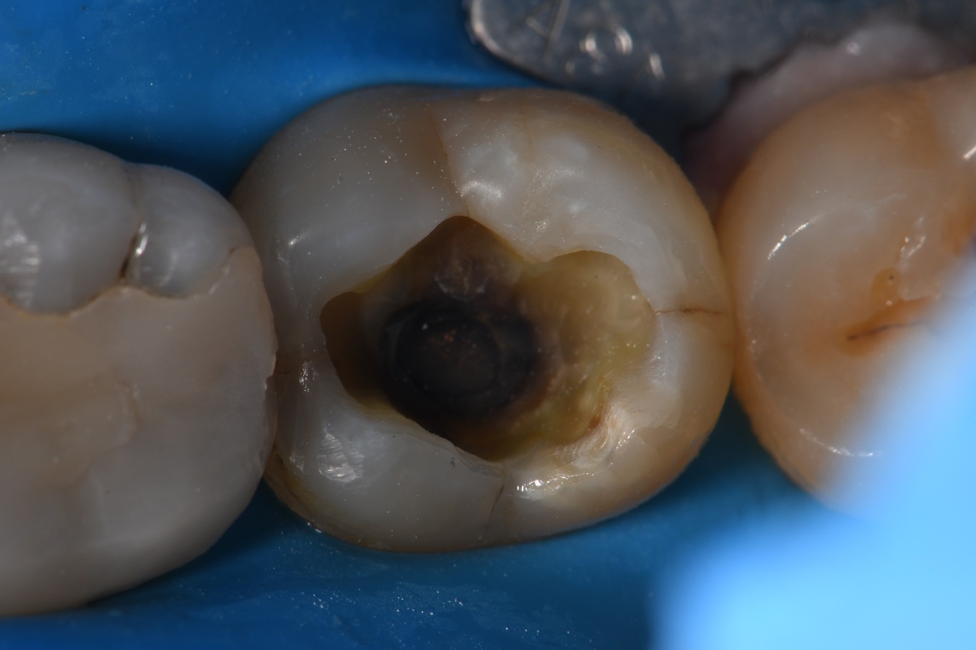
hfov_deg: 13.1
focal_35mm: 157
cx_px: 488
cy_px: 325
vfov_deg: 8.7
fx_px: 4254
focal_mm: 105
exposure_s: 1/160
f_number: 32
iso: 200
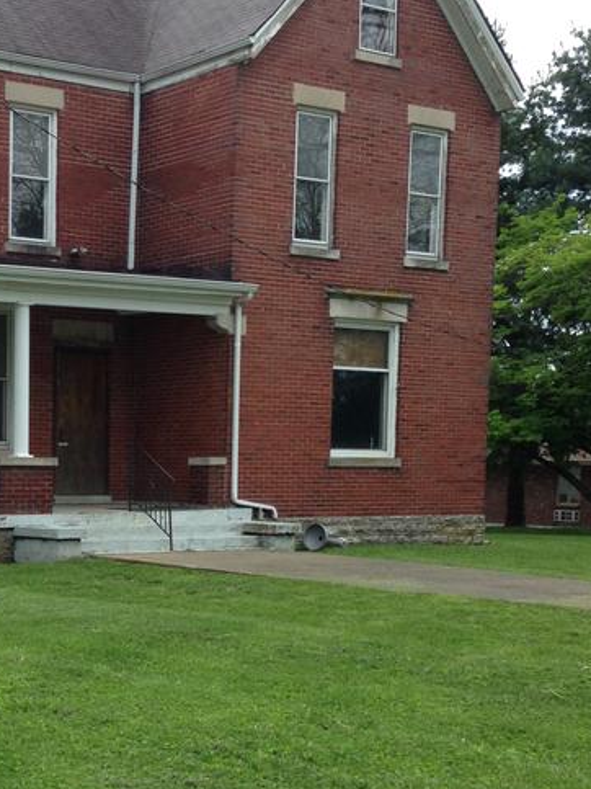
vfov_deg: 27.4
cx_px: 3
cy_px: 595
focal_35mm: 70
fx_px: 1594
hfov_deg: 20.4
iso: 50
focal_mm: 4.13
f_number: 2.4
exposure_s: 1/733
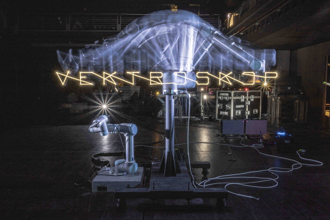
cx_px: 165
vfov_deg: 45.0
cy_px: 110
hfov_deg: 63.7
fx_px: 266
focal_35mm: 29
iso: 160
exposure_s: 47
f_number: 20
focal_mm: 19.6
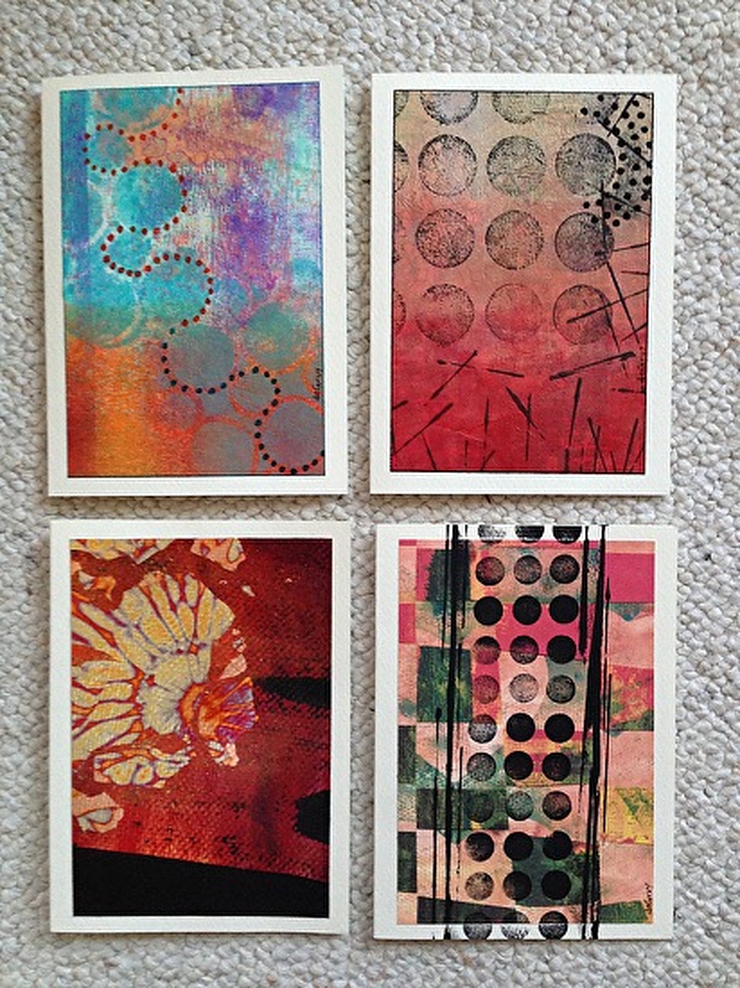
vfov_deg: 55.4
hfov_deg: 42.9
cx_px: 370
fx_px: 941
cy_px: 494
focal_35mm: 33
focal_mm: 4.12
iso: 200
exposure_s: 1/20
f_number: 2.4
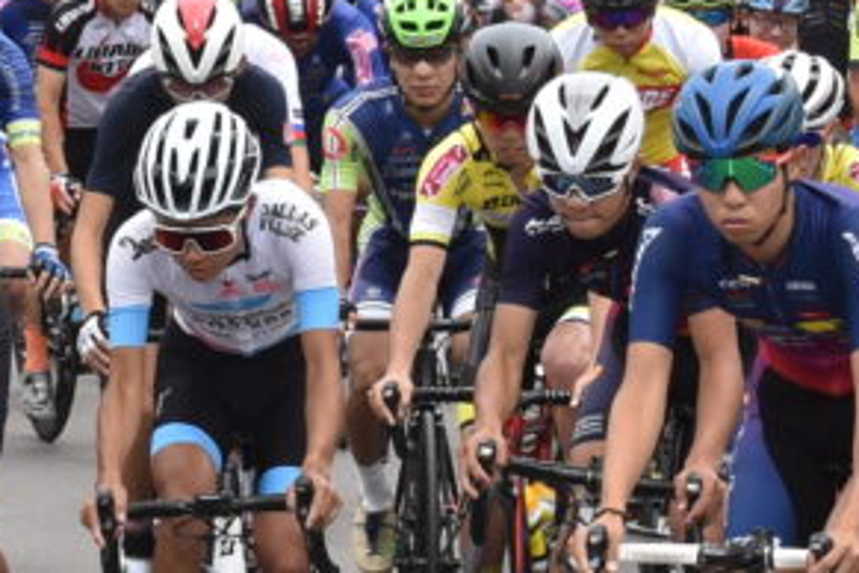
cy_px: 7
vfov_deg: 4.8
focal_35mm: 285
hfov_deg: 7.2
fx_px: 6800
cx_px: 74
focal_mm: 36
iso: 200
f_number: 8
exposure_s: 1/250
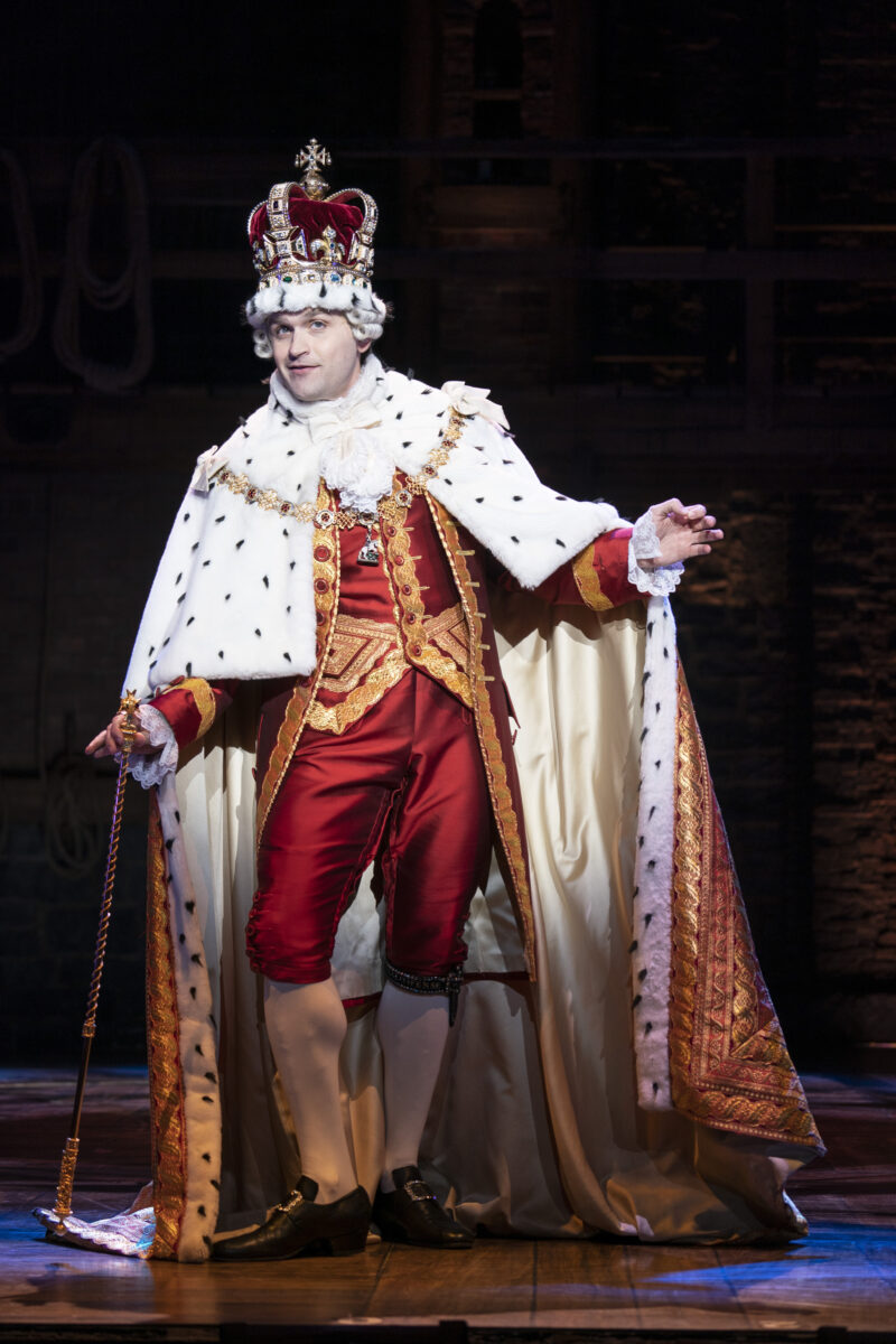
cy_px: 672
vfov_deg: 21.0
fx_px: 3621
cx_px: 448
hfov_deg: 14.1
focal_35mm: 97
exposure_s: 1/320
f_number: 4
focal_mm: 97
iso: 500
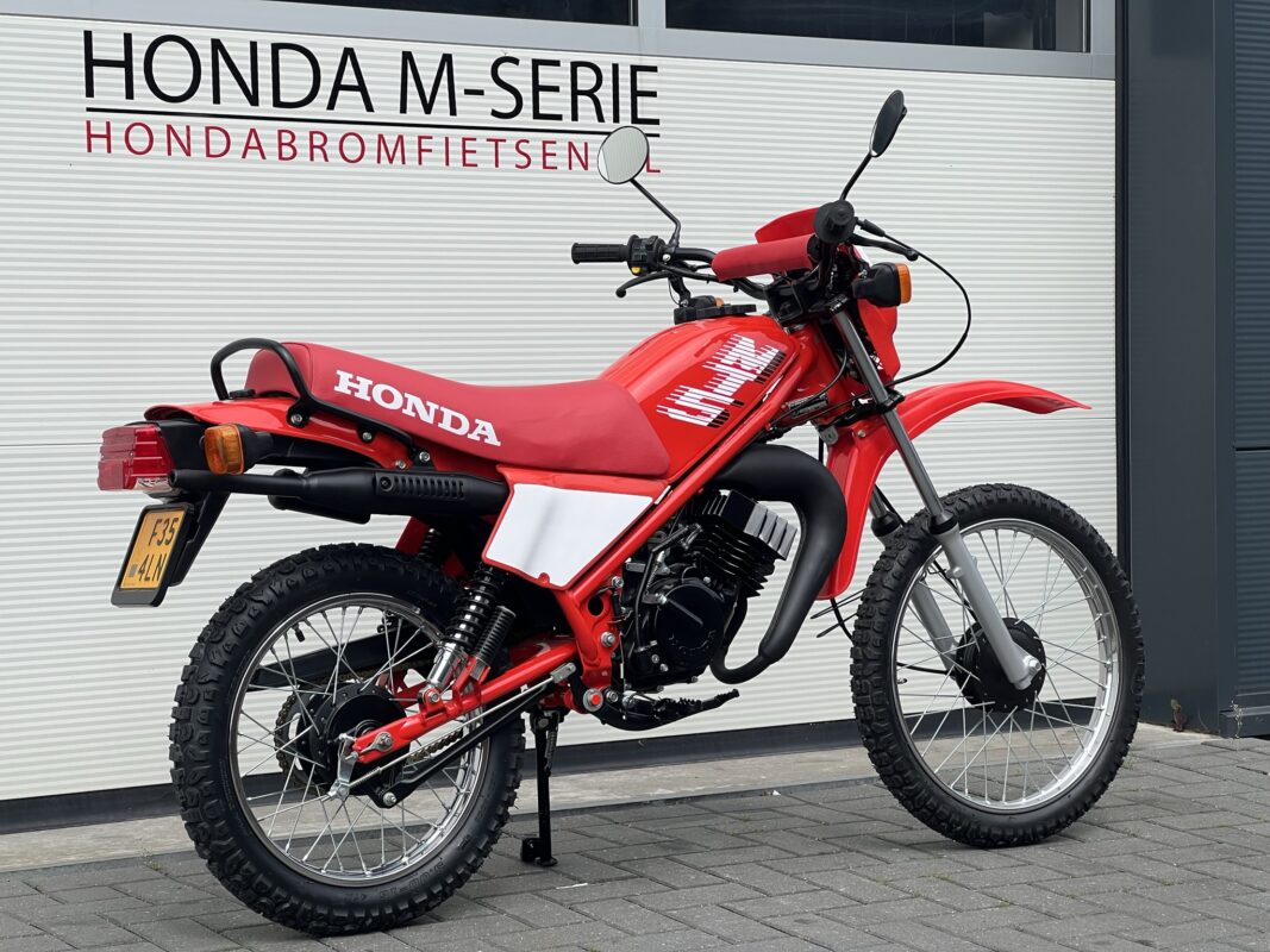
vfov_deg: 19.1
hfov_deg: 25.3
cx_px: 635
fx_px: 2825
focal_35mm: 77
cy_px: 476
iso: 32
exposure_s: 1/673
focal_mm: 9
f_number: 2.8
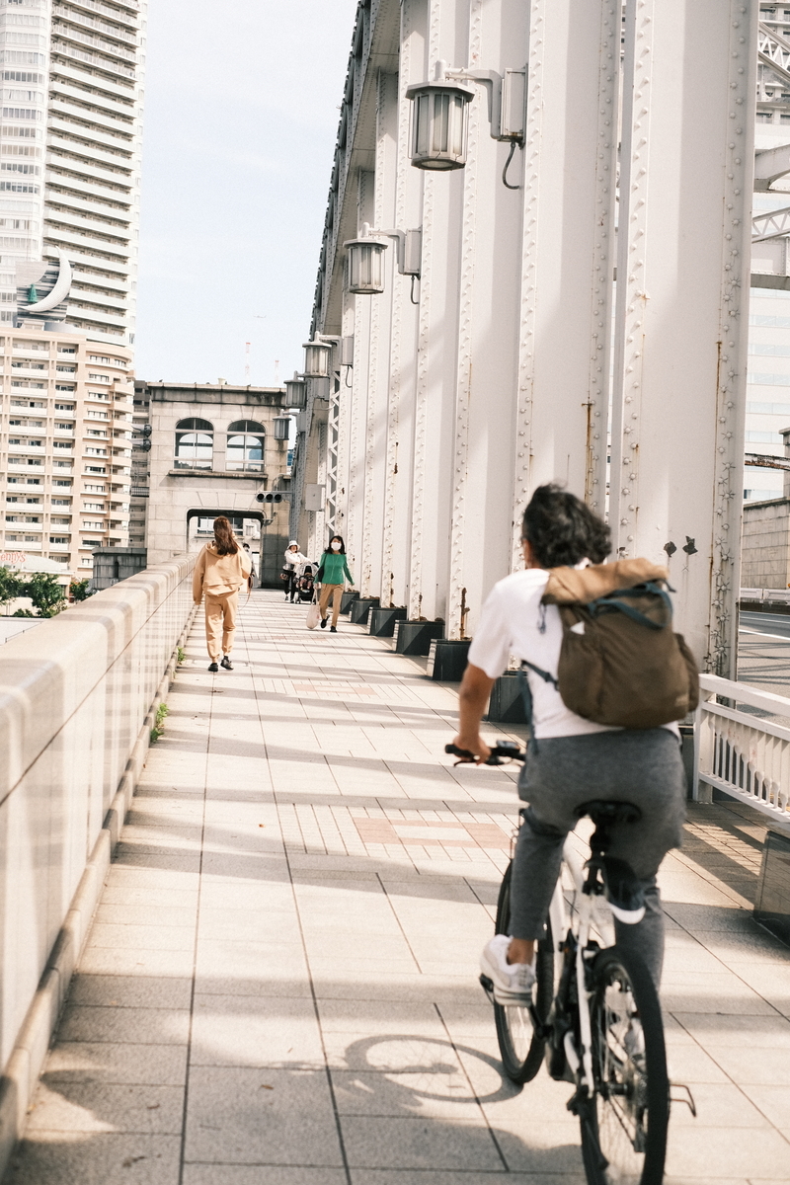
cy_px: 592
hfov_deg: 25.5
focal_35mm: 53
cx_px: 395
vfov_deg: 37.5
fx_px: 1744
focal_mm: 35
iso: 500
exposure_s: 1/4000
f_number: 2.8
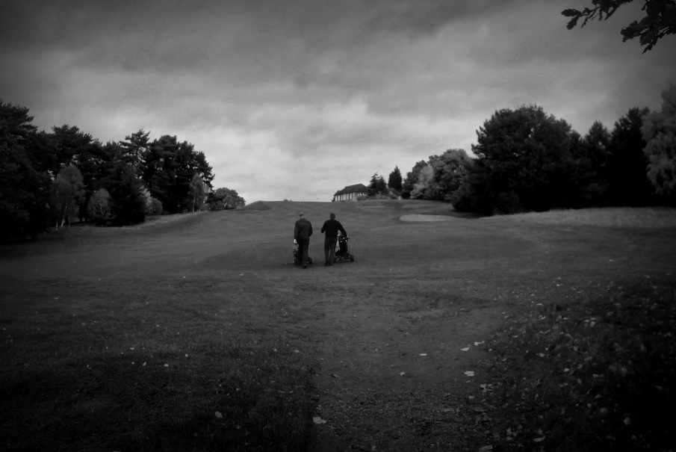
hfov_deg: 67.3
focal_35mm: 27
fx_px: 507
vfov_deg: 48.0
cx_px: 338
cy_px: 226
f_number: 8
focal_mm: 18
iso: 400
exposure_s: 1/250
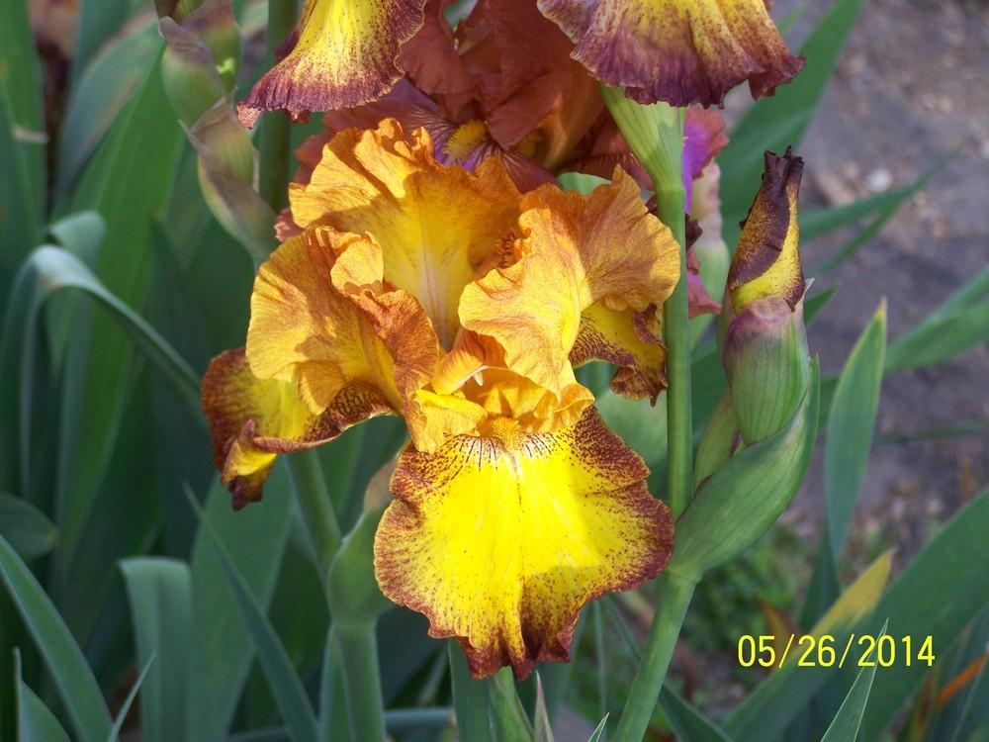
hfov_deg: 16.8
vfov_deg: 12.7
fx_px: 3343
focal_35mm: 117
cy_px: 371
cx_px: 494
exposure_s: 1/160
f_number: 3.3
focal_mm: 19.4
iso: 64
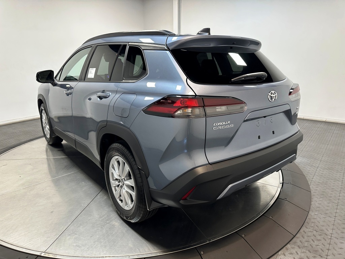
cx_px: 172
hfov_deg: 71.6
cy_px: 130
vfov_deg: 56.8
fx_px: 239
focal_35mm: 24
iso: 400
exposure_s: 1/60
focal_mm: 6.86
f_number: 1.78
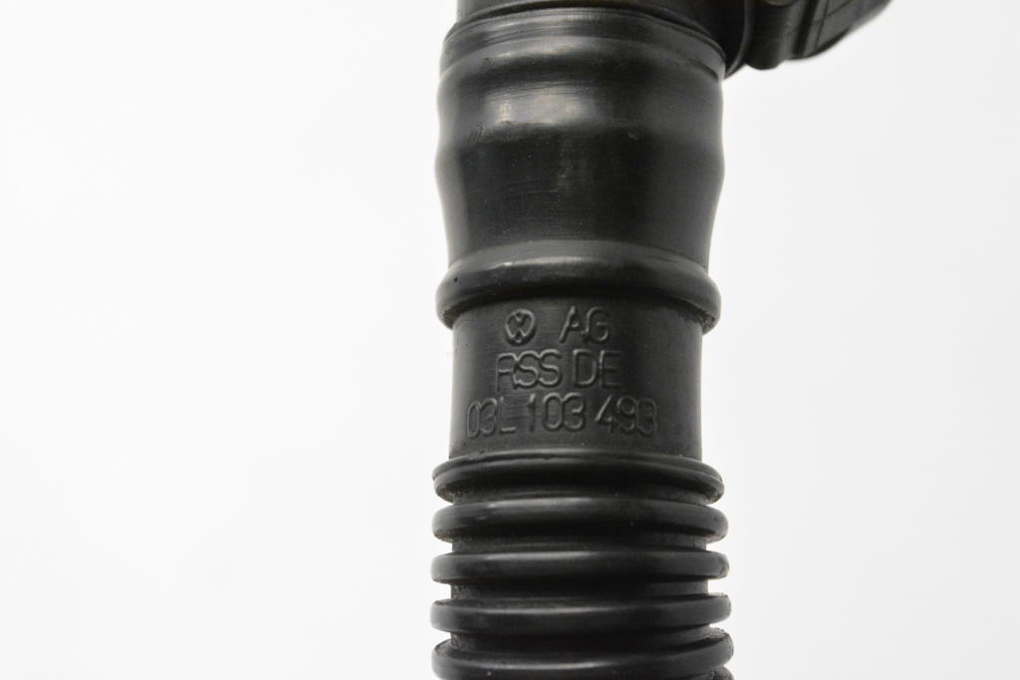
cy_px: 340
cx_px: 510
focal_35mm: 82
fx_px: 2337
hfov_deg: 24.6
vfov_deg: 16.5
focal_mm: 55
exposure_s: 1/320
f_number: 9
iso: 6400
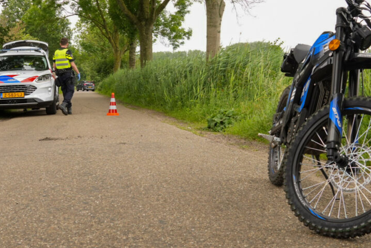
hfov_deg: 37.5
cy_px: 110
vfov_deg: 25.5
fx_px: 547
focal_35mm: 53
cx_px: 194
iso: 500
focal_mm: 25
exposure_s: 1/250
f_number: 8
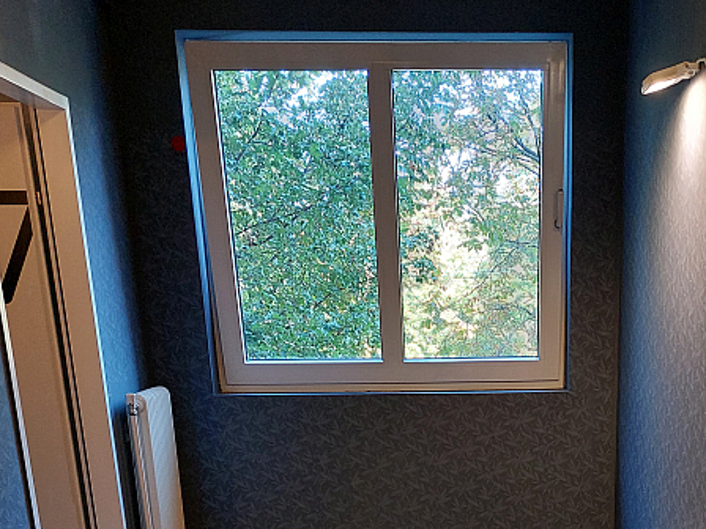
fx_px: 1020
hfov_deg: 37.6
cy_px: 679
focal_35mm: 50
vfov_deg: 25.3
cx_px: 490
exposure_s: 1/50
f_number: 1.8
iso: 100
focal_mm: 5.23
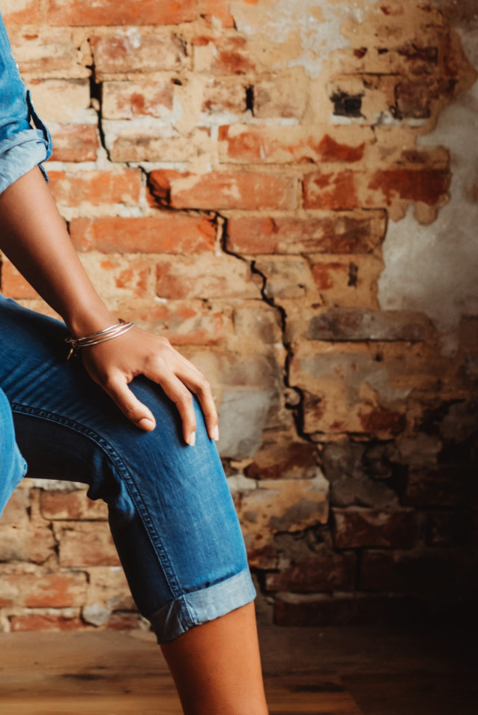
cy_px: 67
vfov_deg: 15.1
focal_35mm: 134
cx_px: -8
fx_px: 2665
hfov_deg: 10.2
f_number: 2.8
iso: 1000
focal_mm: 50
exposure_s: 1/250
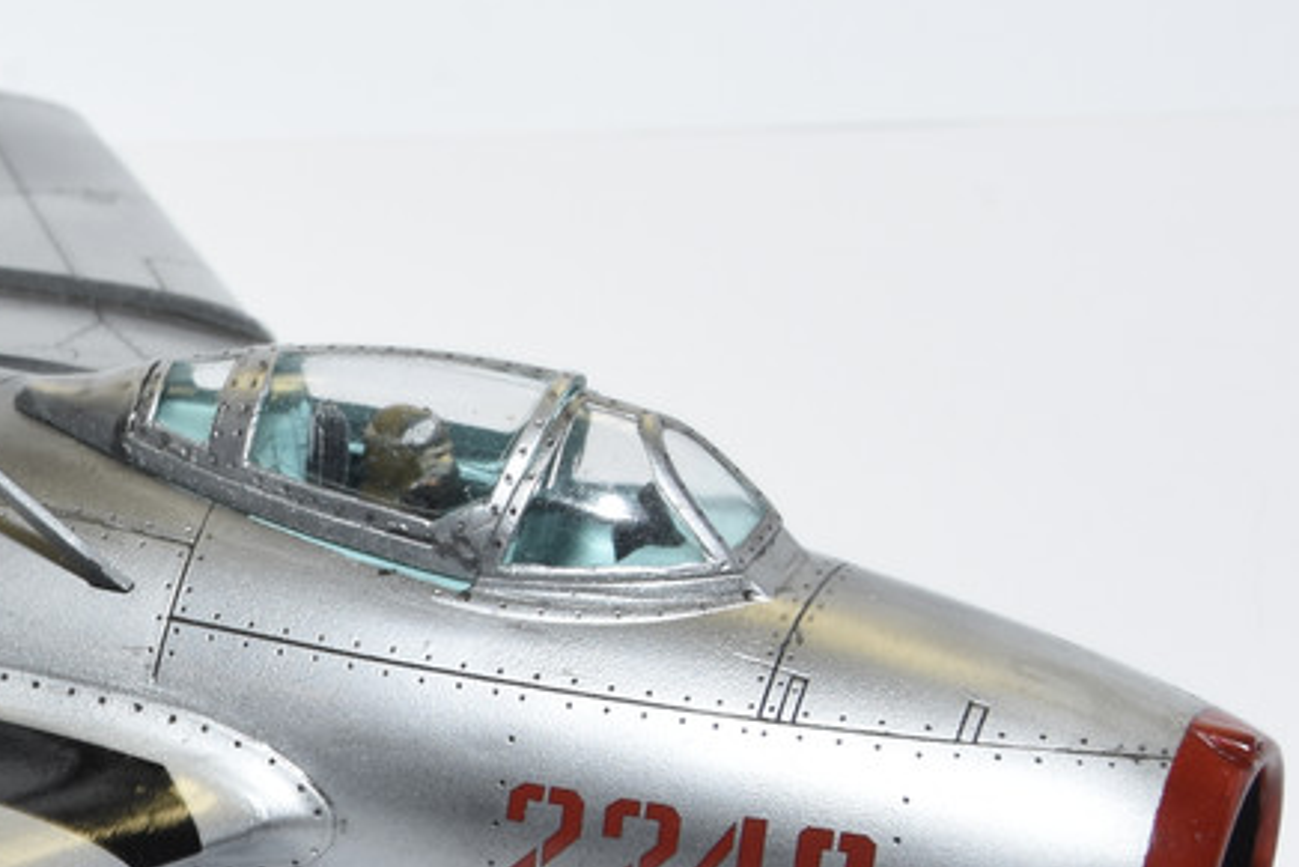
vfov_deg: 6.9
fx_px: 7146
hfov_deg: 10.2
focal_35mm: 198
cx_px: -426
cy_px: 1058
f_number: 16
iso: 400
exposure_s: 1/60
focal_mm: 48
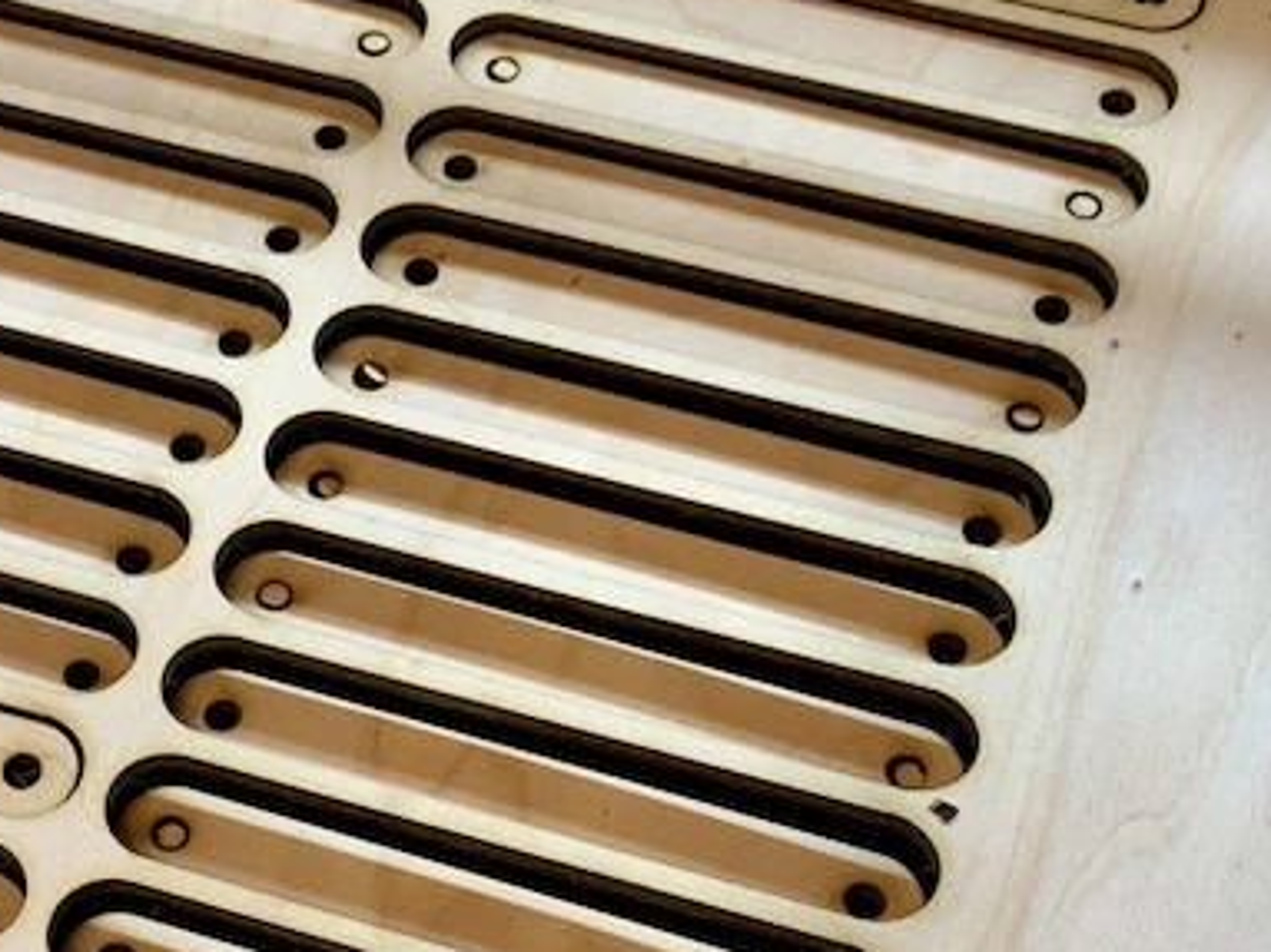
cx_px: 110
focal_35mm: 87
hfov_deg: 22.0
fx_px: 3193
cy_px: 826
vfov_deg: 16.8
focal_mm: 4.25
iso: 100
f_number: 1.8
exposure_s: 1/100
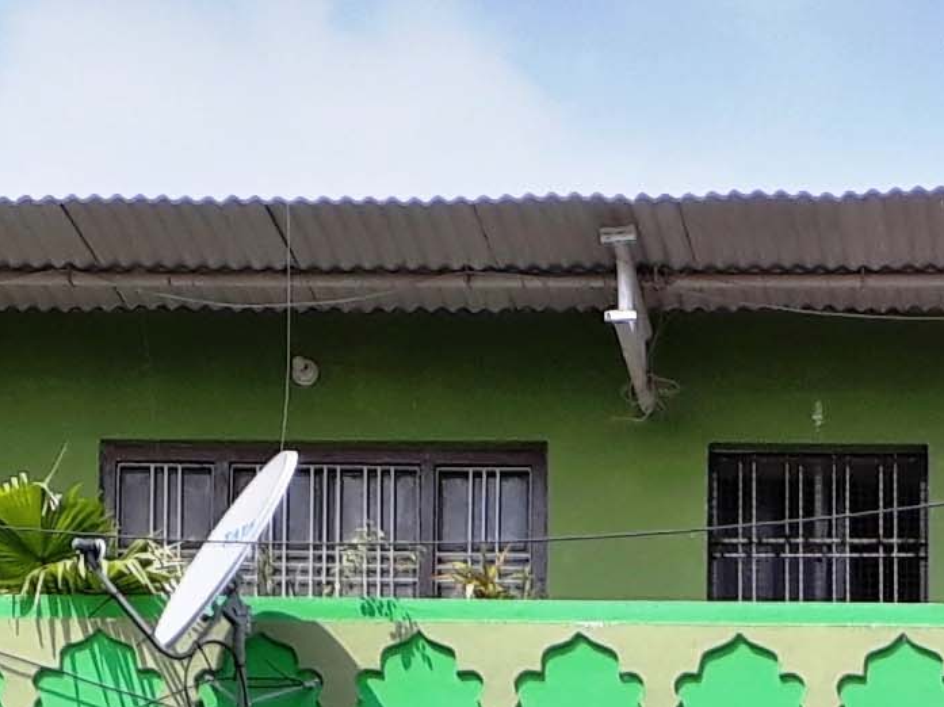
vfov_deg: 8.3
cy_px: 1835
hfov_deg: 12.1
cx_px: 1167
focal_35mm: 160
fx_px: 4361
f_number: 1.9
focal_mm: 3.6
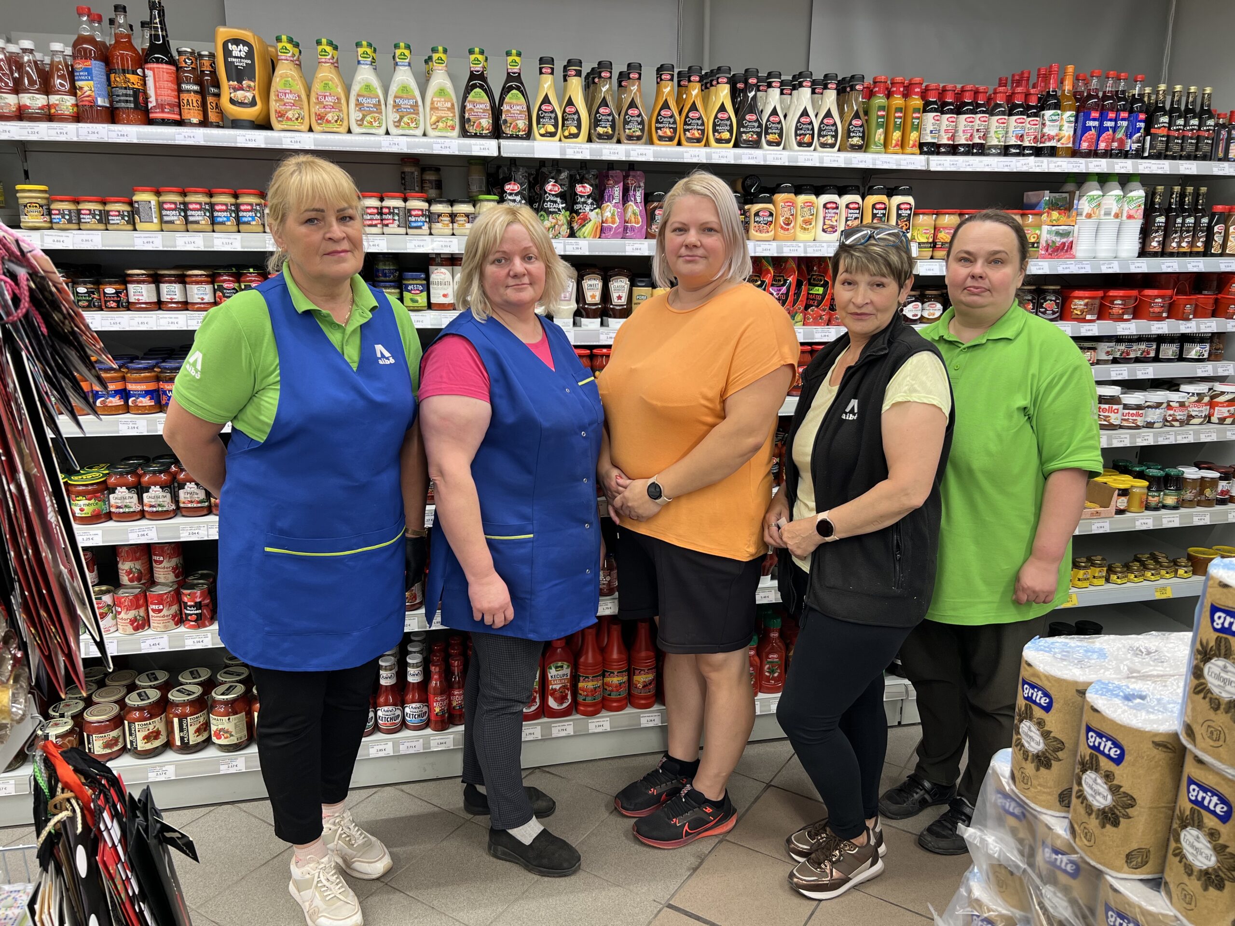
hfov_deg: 67.3
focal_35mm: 26
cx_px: 618
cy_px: 463
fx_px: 928
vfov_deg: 53.1
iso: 50
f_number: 1.5
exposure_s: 1/100
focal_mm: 5.7
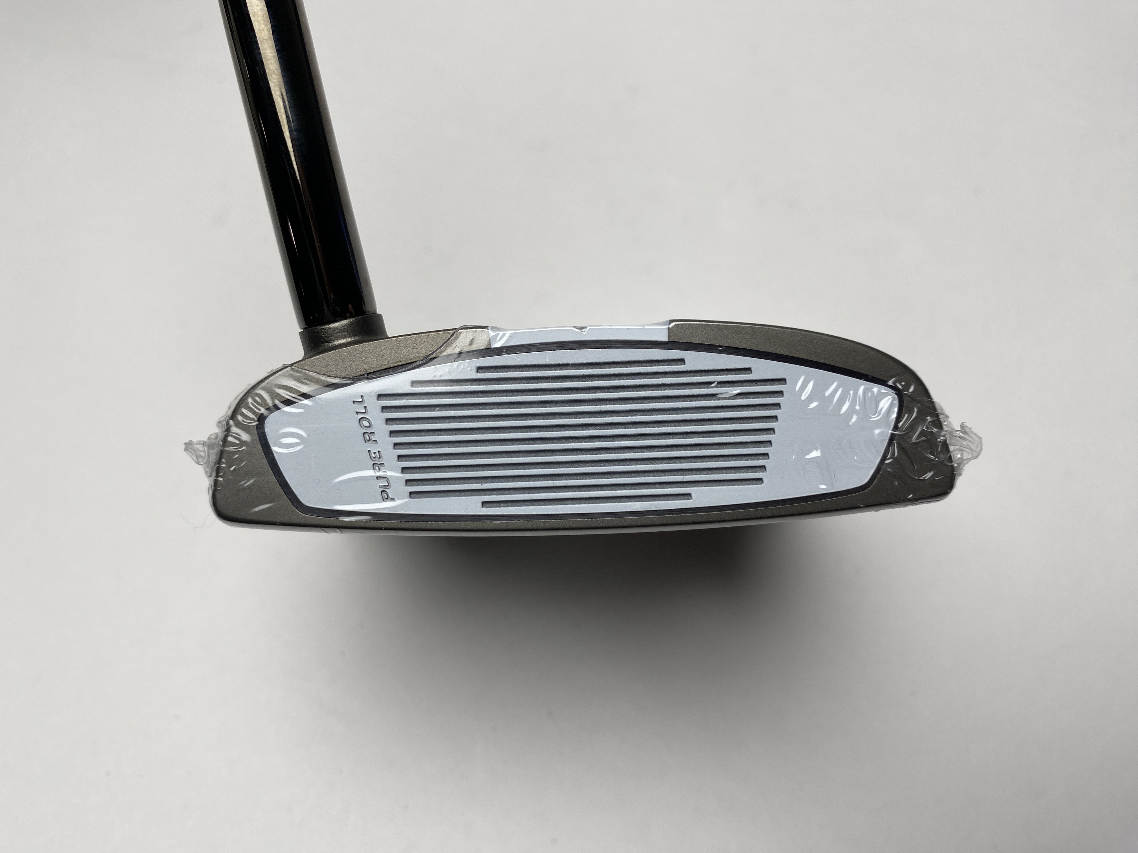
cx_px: 569
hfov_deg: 69.4
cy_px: 426
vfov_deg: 54.9
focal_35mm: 25
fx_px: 822
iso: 32
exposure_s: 1/402
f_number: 1.8
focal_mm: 4.25
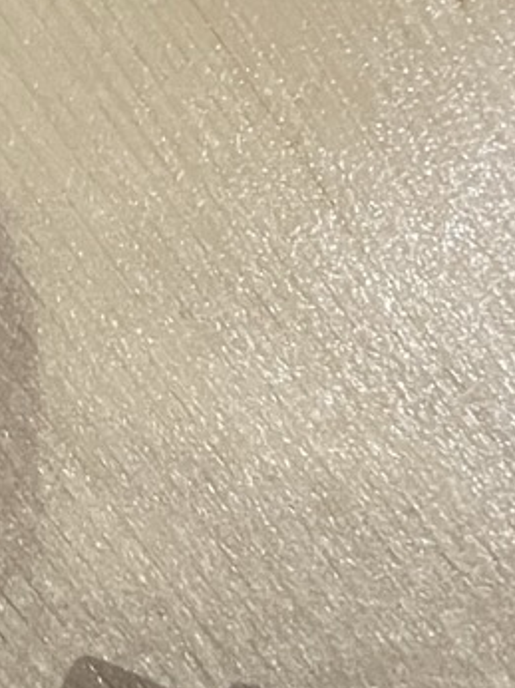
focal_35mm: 154
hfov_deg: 9.6
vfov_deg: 12.8
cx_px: 54
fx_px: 3059
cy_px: 175
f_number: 1.6
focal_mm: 4.2
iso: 500
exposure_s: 1/50
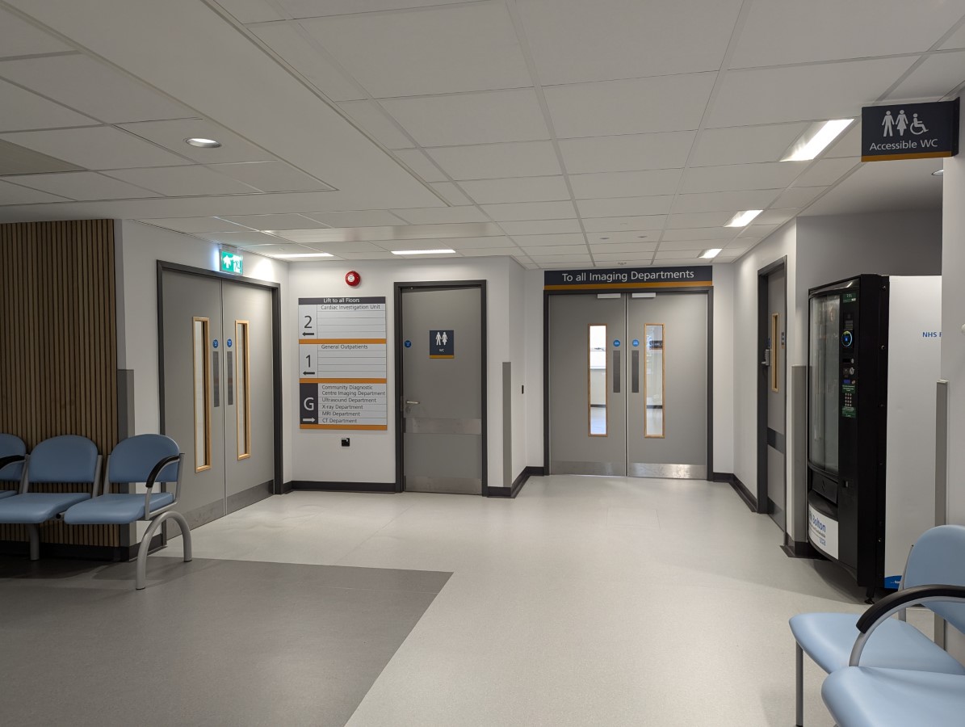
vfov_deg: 56.9
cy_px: 364
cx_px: 482
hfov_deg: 71.5
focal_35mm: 24
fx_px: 670
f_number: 1.85
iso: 42
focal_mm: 6.81
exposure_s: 1/69.6
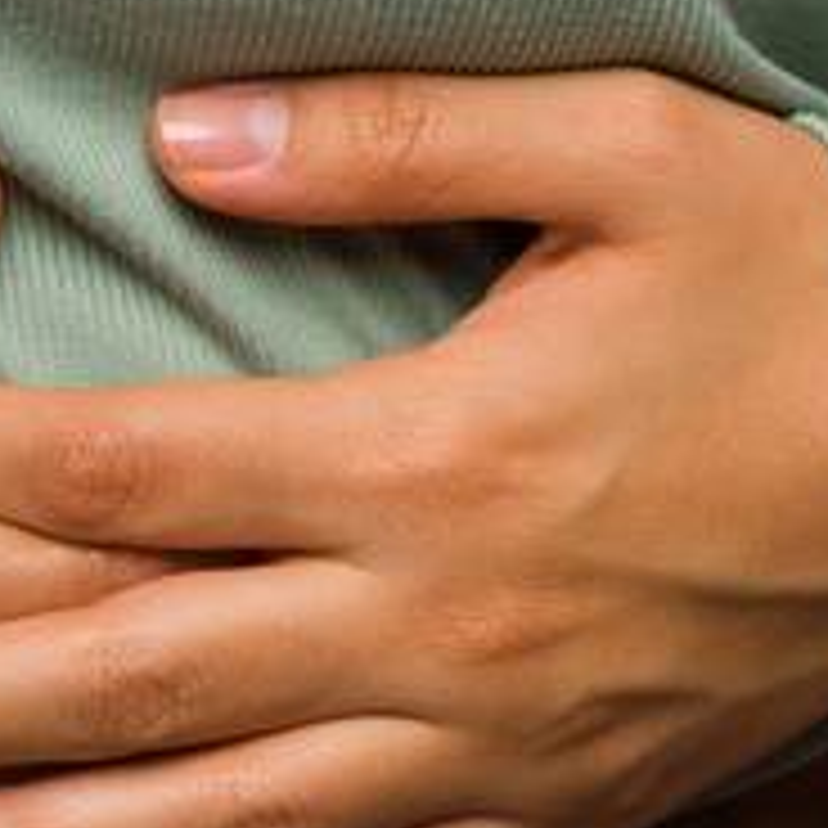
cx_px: 756
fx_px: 12692
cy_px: -1138
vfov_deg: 3.7
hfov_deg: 3.7
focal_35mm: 469
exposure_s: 1/160
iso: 125
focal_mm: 48
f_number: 5.6
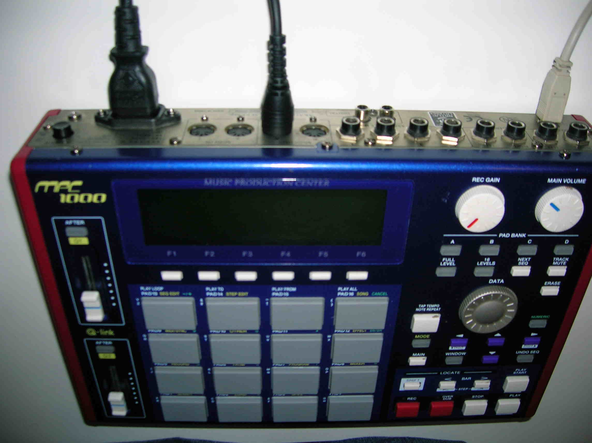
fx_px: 581
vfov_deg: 41.7
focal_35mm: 34
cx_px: 296
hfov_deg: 54.0
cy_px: 222
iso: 50
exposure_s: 1/60.1
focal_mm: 5.7
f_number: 2.9
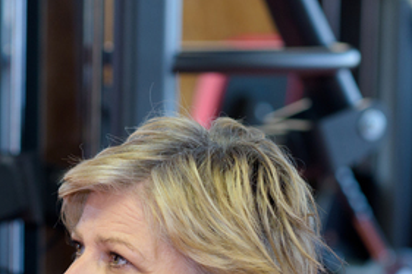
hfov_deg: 8.0
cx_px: -160
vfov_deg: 5.4
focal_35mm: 254
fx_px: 2905
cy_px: 397
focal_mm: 85
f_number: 3.2
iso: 500
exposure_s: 1/100
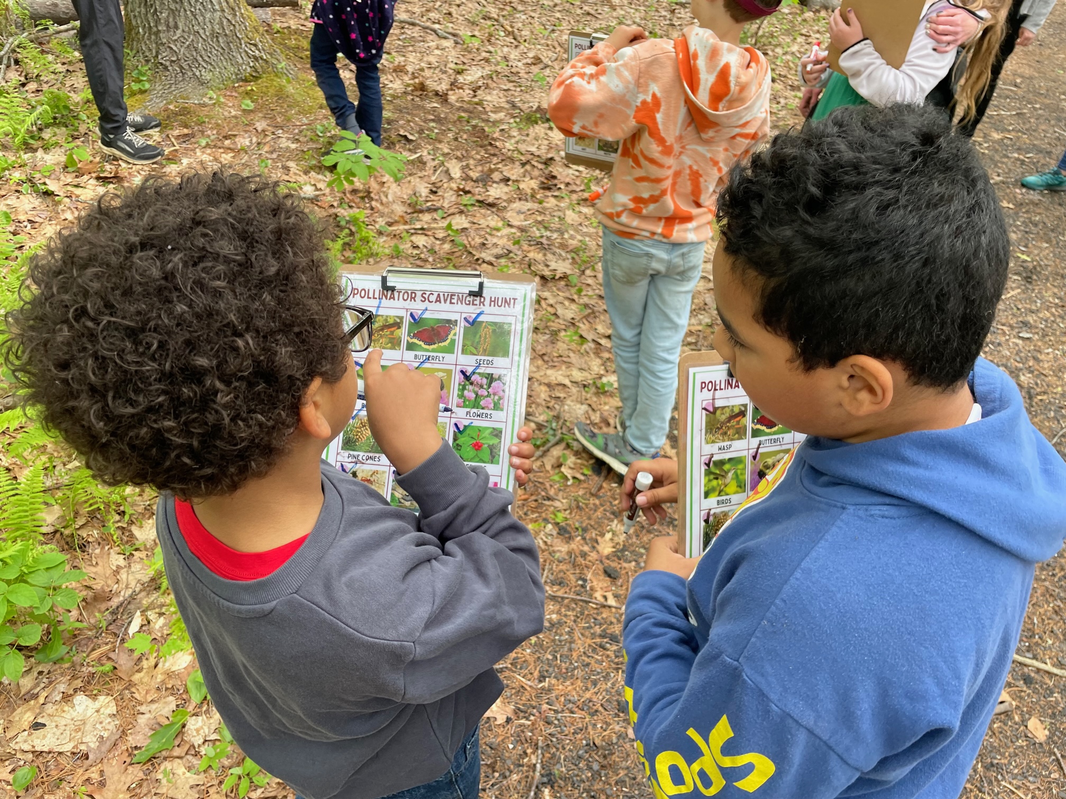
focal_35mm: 26
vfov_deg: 53.1
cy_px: 400
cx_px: 533
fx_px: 801
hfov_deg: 67.3
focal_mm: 4.2
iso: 40
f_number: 1.6
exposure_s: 1/121
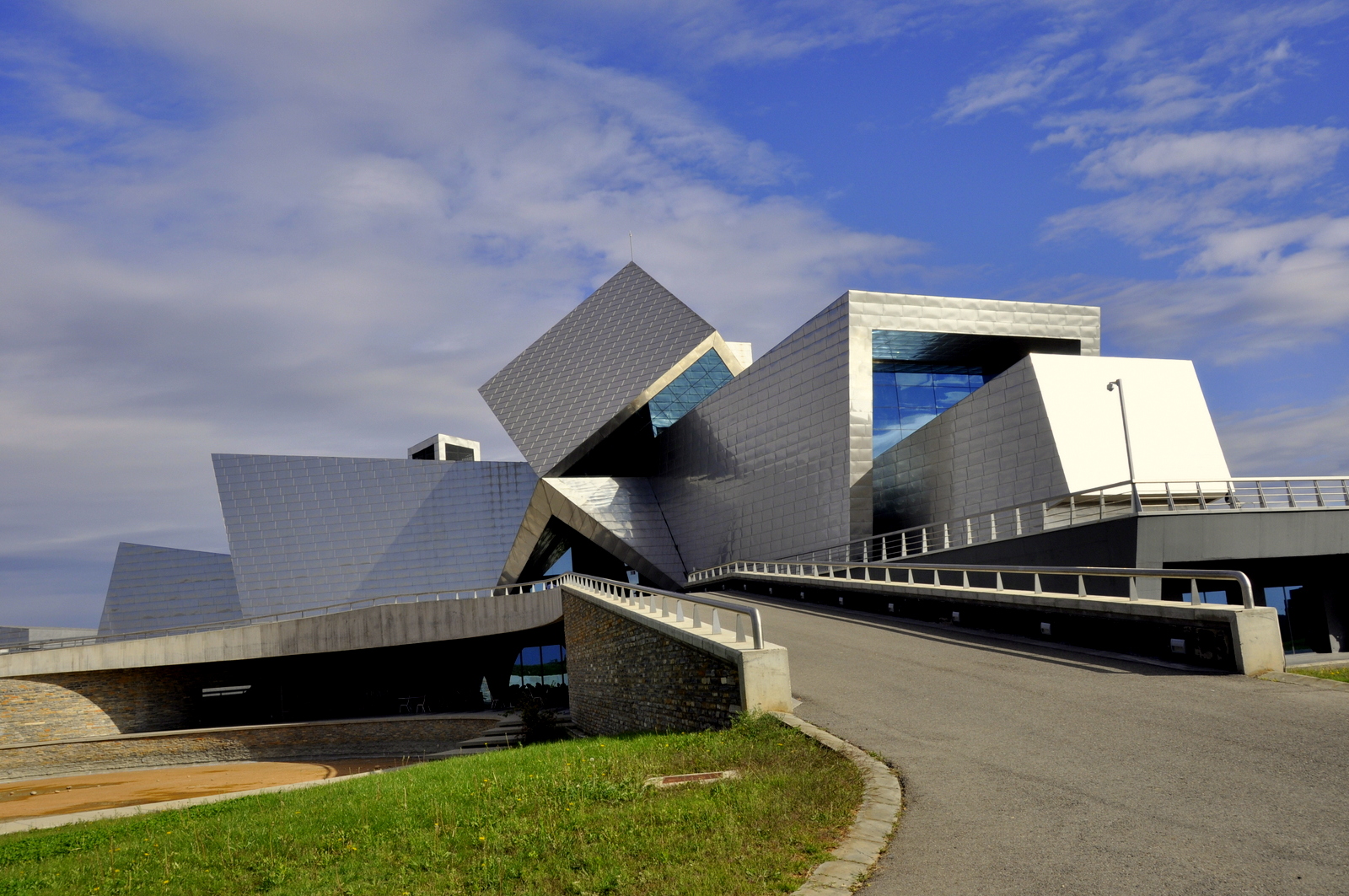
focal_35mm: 33
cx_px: 674
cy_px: 448
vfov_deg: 39.9
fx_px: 1235
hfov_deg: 57.3
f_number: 11
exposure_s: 1/500
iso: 200
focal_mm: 22
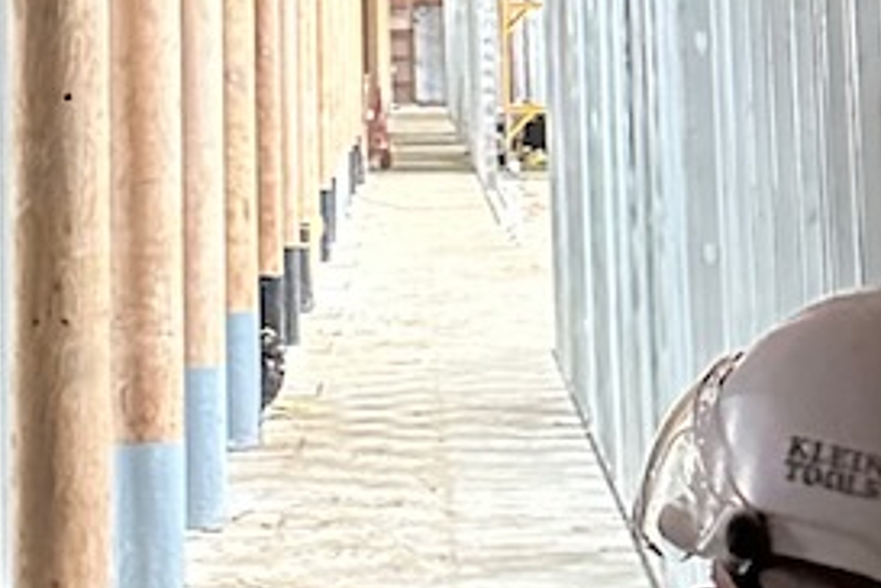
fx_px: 2863
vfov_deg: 11.4
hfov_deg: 17.5
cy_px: -197
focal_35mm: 117
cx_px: 336
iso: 1000
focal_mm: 6.86
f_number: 1.78
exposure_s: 1/52
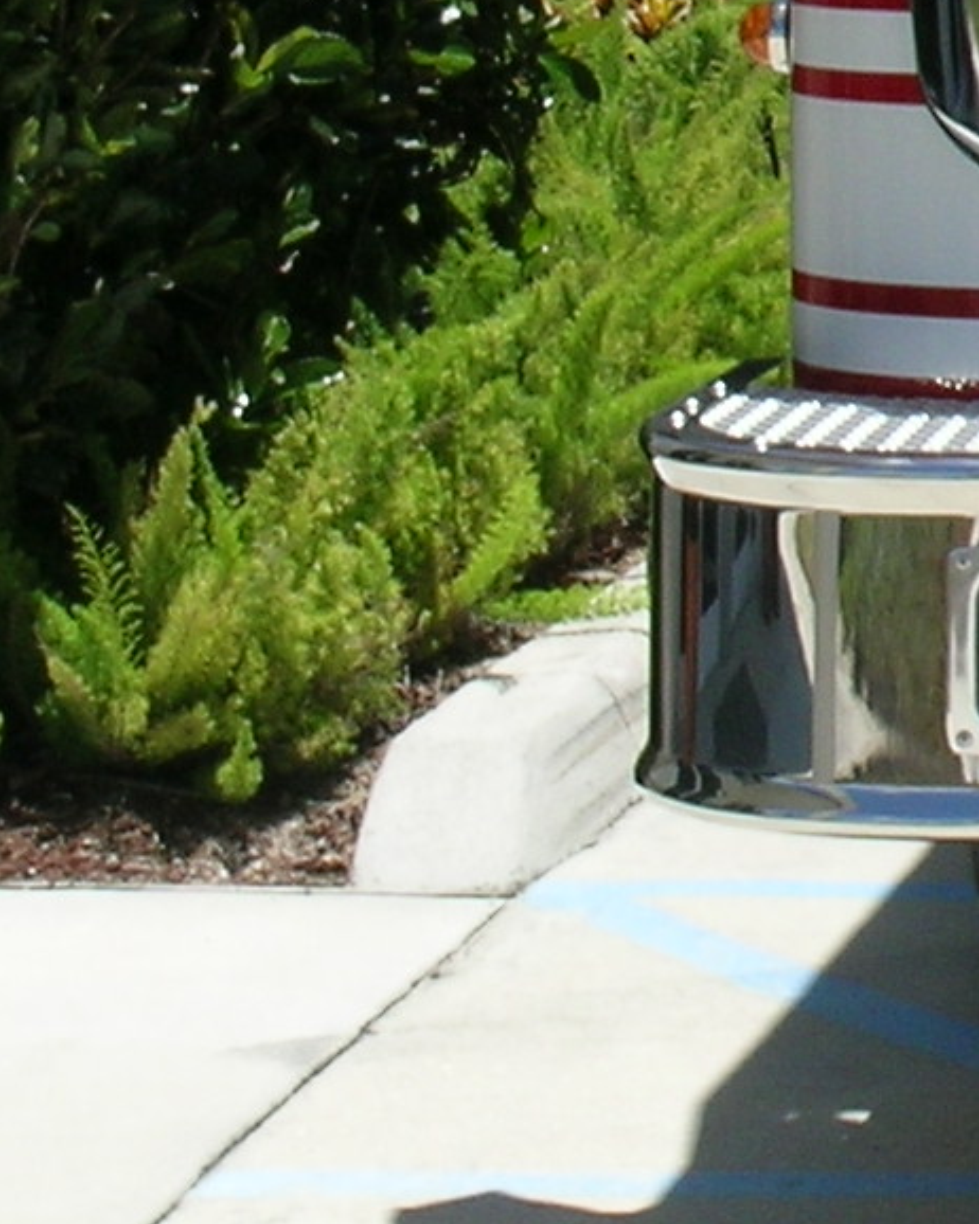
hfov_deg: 6.4
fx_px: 8407
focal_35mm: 232
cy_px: -360
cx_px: 2270
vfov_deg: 8.2
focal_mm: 11.1
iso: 50
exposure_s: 1/236
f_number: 7.9
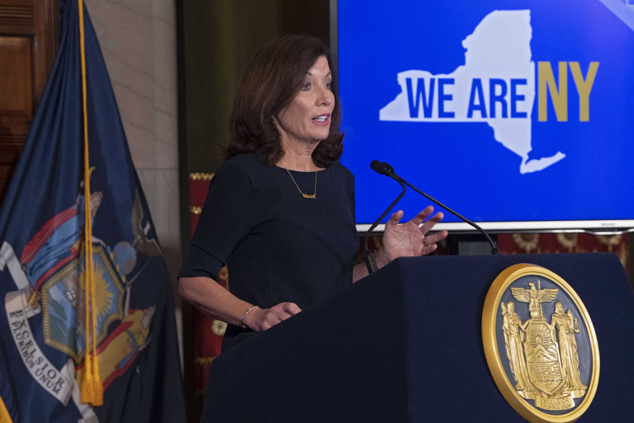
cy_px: 212
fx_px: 2773
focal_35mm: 158
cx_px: 317
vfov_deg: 8.7
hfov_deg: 13.0
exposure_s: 1/160
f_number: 4
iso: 2500
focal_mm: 105
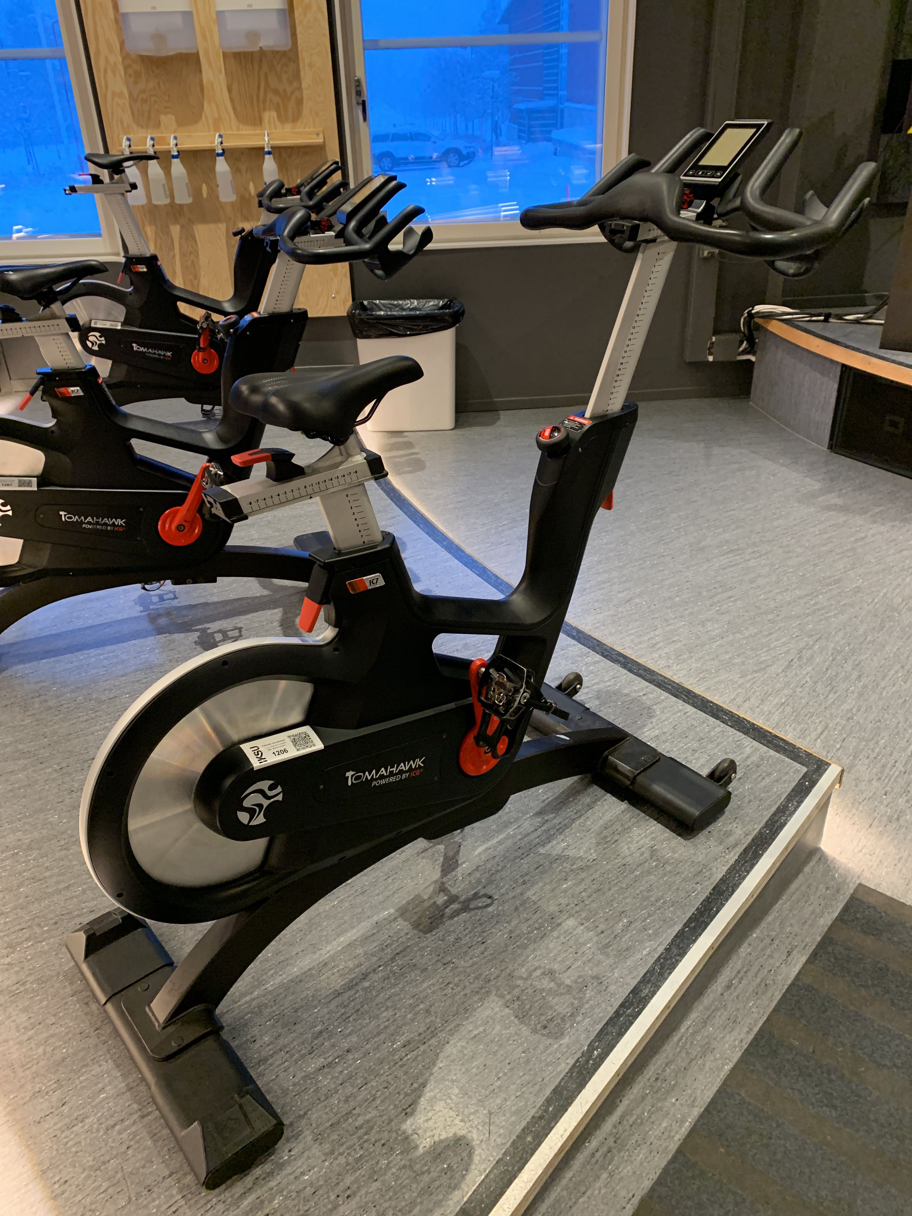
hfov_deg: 53.1
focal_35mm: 26
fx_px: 913
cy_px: 608
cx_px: 456
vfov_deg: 67.3
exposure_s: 1/50
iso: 400
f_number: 1.8
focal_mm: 4.25
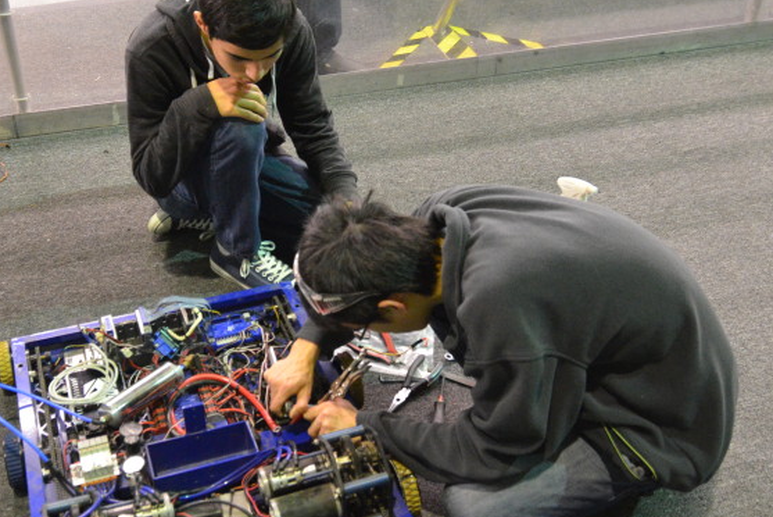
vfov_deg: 30.5
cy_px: 253
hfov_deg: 44.2
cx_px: 308
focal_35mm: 44
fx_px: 945
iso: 3200
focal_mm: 16
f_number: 2.8
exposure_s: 1/60
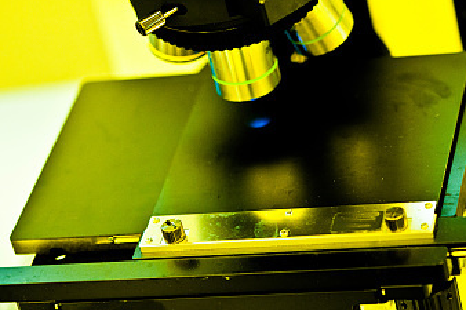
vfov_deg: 8.7
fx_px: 2044
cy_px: 157
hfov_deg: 13.0
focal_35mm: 158
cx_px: 218
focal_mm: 105
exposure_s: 1/45
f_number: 3.3
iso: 640
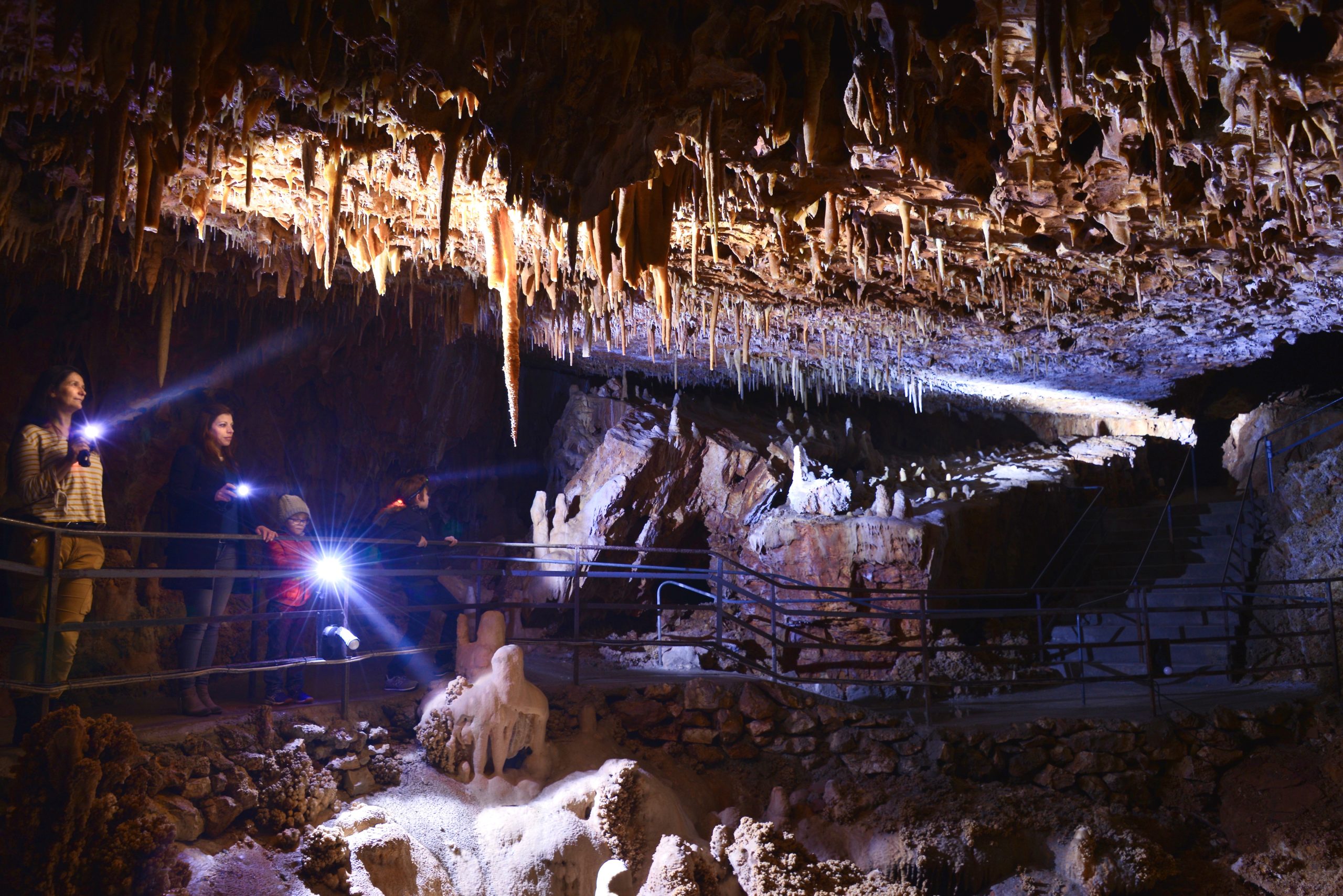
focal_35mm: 28
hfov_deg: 65.5
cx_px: 672
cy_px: 448
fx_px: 1045
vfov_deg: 46.4
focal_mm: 28
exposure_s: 6
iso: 400
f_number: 9
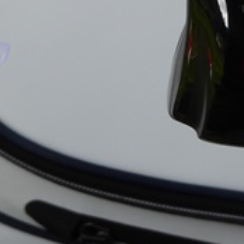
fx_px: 742
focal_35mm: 93
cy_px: -13
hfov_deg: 18.3
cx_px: 238
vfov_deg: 18.1
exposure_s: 1/1000
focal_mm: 5
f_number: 3.5
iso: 80
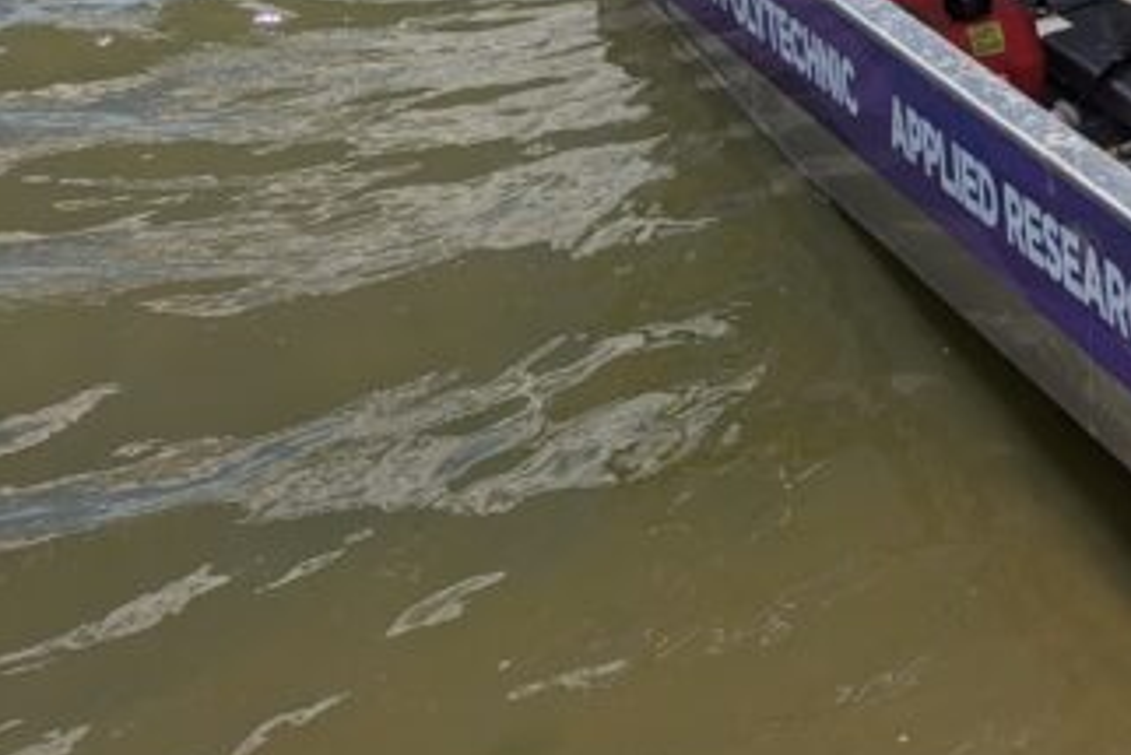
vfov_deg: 16.6
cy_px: -323
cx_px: 1602
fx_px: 2389
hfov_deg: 22.7
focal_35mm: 76
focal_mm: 6.81
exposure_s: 1/2358
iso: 42
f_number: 1.85
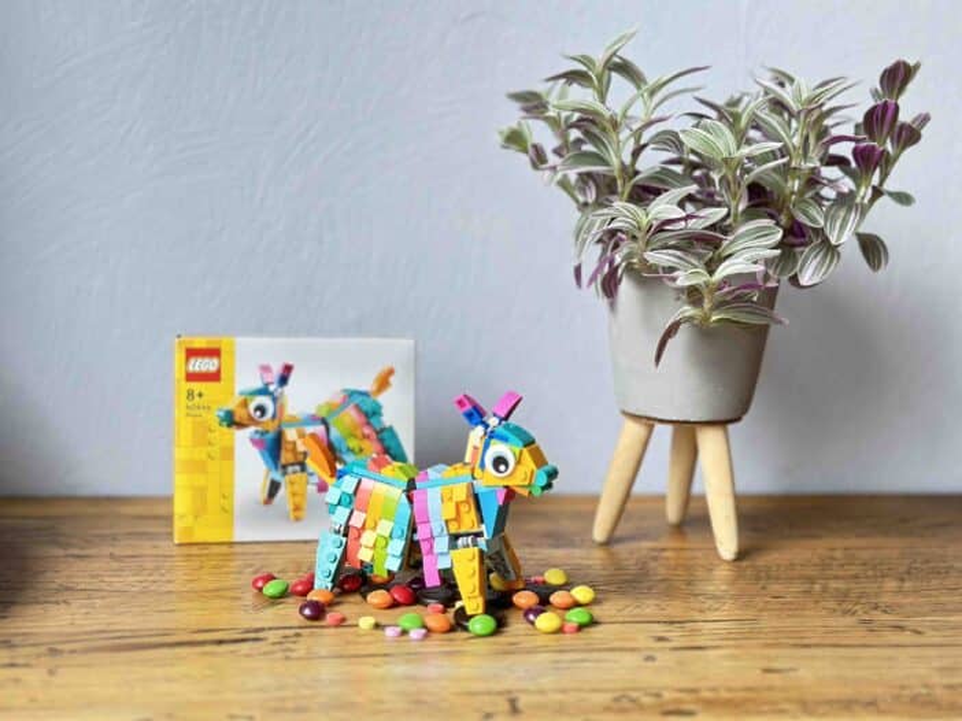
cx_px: 481
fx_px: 1333
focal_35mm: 48
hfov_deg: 39.7
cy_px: 360
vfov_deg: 30.2
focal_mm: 6.86
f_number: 1.78
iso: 400
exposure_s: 1/59
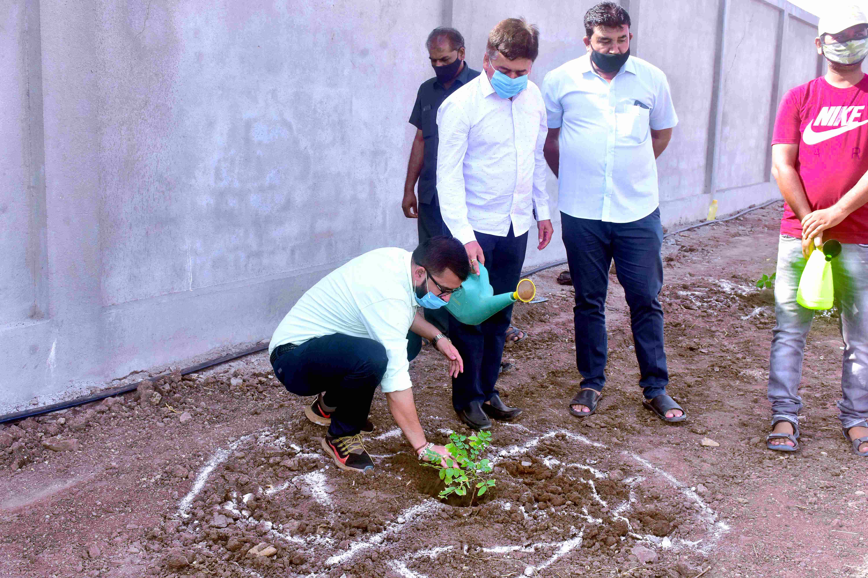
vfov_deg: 33.0
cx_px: 434
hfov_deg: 47.9
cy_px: 289
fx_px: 976
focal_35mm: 40
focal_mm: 27
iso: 400
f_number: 11
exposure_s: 1/125
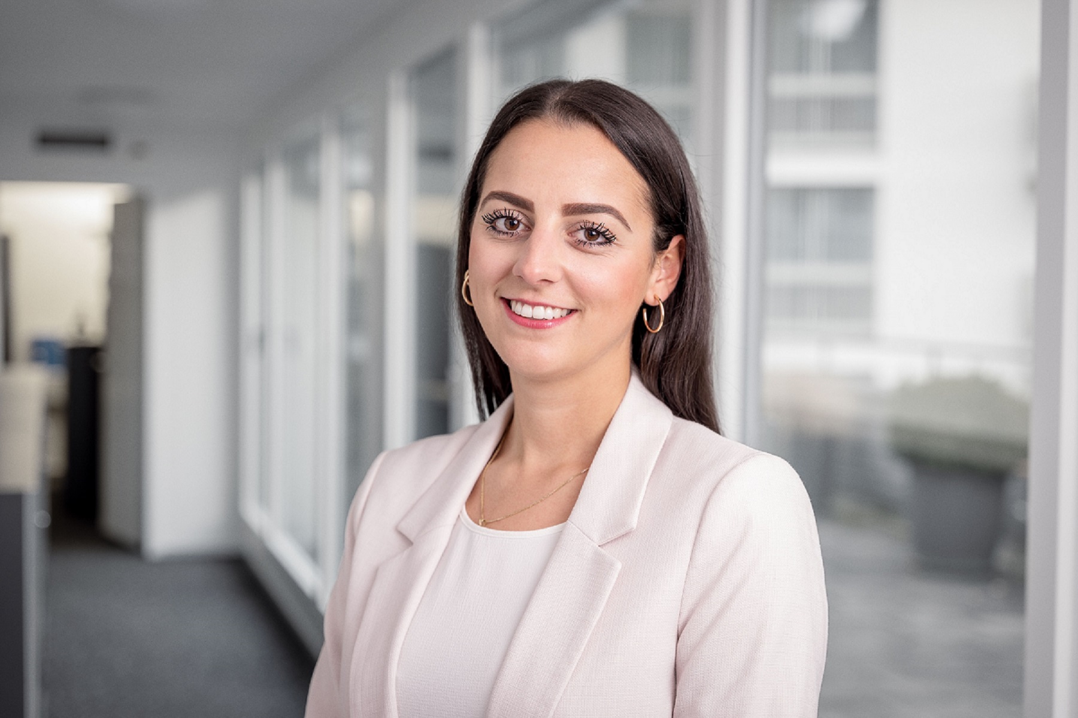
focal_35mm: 60
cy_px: 359
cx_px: 539
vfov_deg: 22.6
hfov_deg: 33.4
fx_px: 1796
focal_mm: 60
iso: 200
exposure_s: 1/100
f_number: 3.2
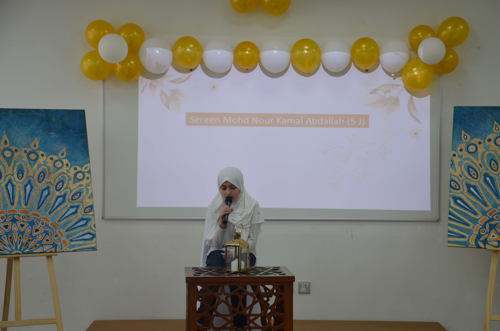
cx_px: 250
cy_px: 166
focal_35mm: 78
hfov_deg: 26.0
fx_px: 1081
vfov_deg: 17.4
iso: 400
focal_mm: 52
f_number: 5
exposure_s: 1/90
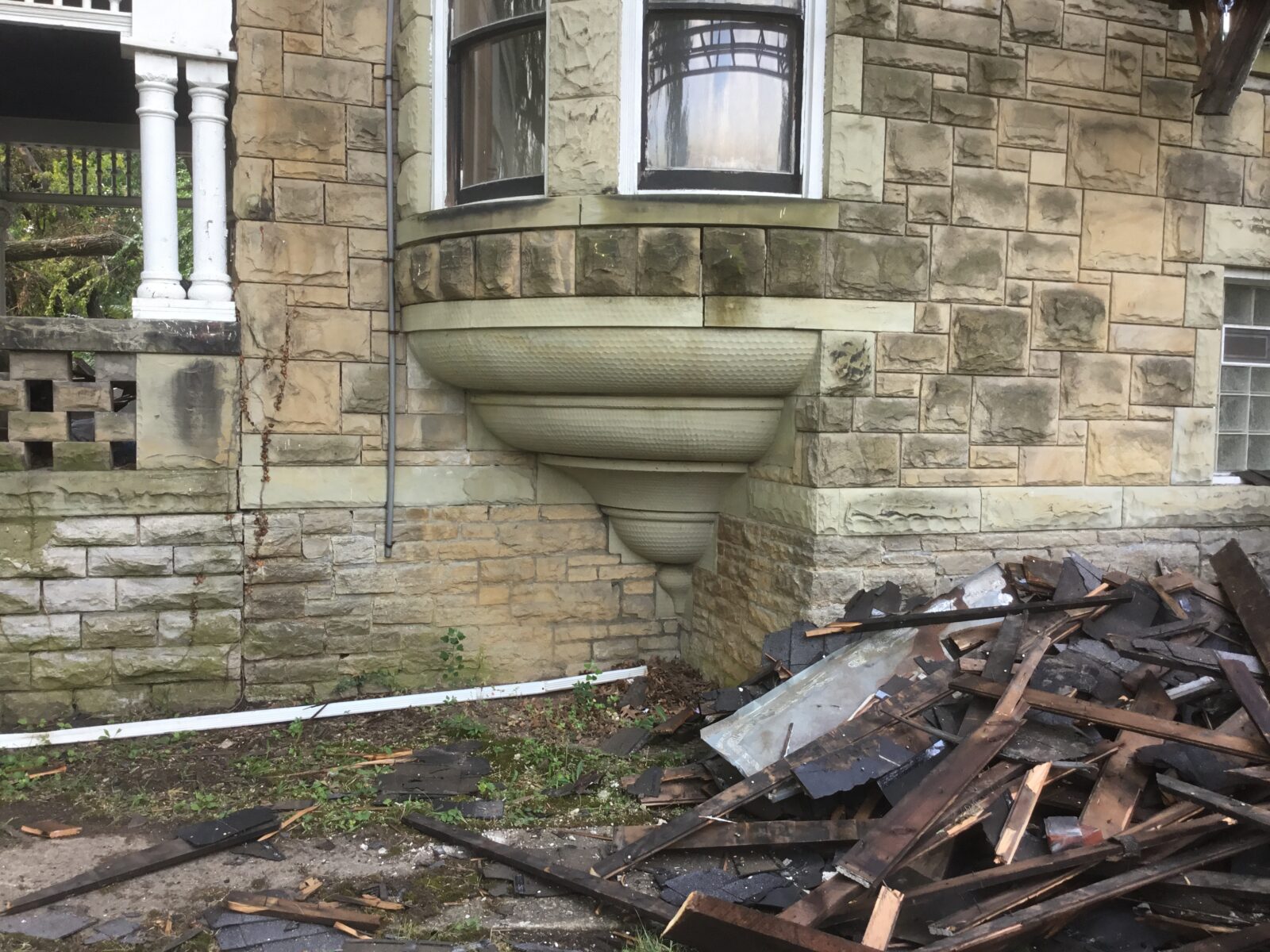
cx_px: 635
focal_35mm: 31
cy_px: 476
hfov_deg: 58.4
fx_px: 1137
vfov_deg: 45.4
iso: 32
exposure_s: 1/120
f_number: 2.4
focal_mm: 3.3
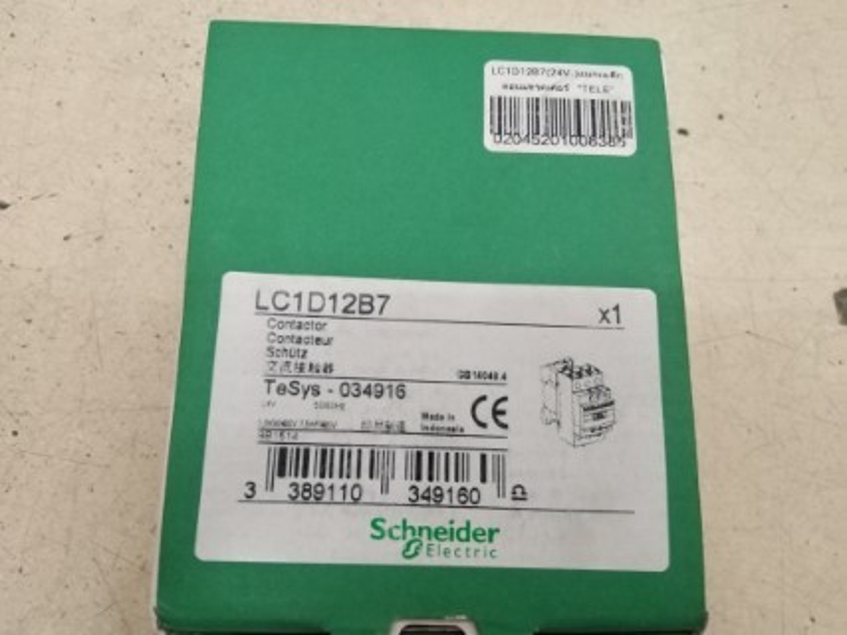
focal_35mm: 26
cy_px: 318
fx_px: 636
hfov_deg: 67.3
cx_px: 424
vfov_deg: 53.0
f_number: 1.8
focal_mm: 3.59
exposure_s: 1/30
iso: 407
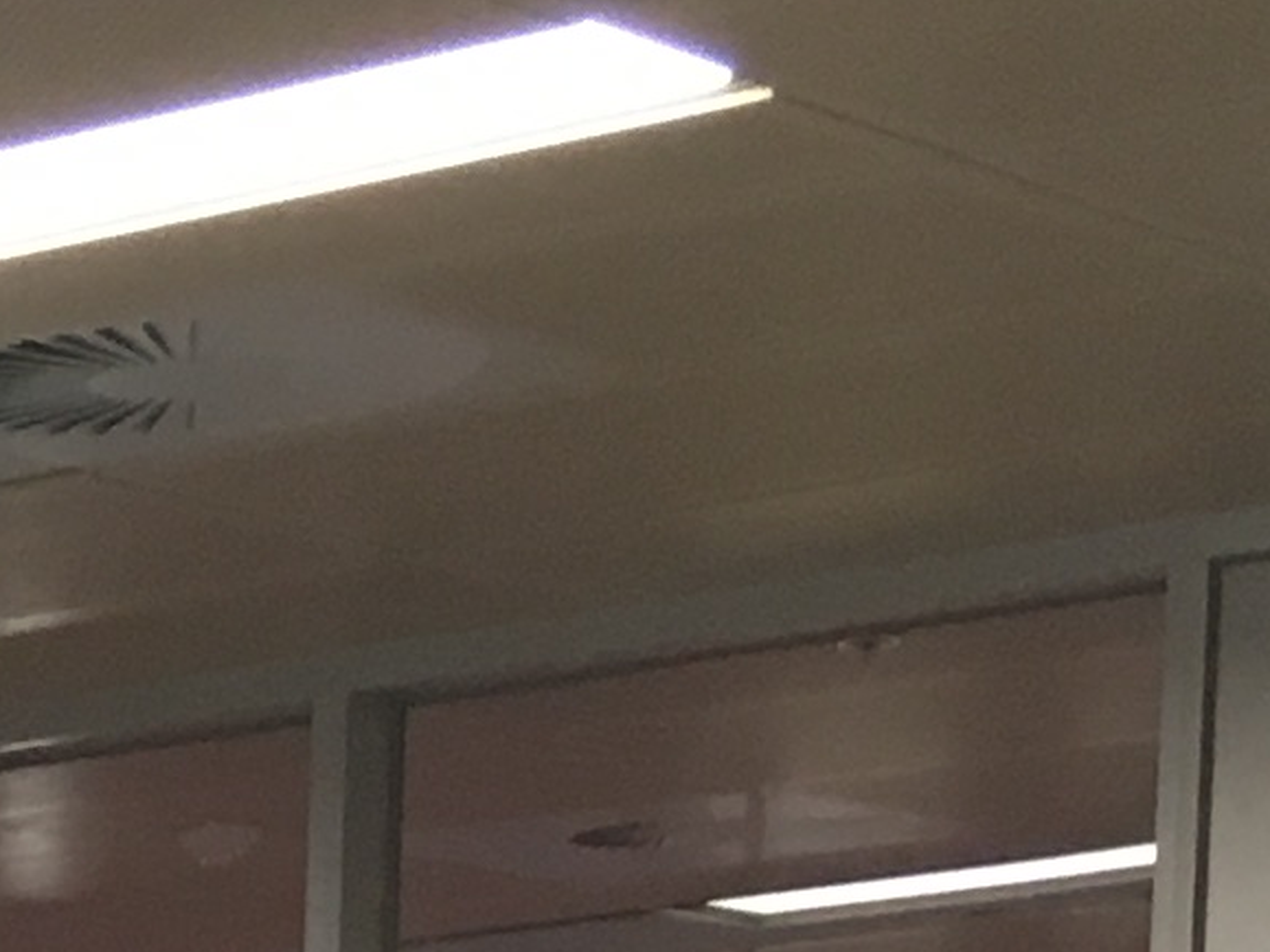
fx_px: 7409
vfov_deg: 6.5
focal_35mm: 202
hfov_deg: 9.1
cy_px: 3163
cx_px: -1498
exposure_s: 1/33
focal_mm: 4.15
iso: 125
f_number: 2.2
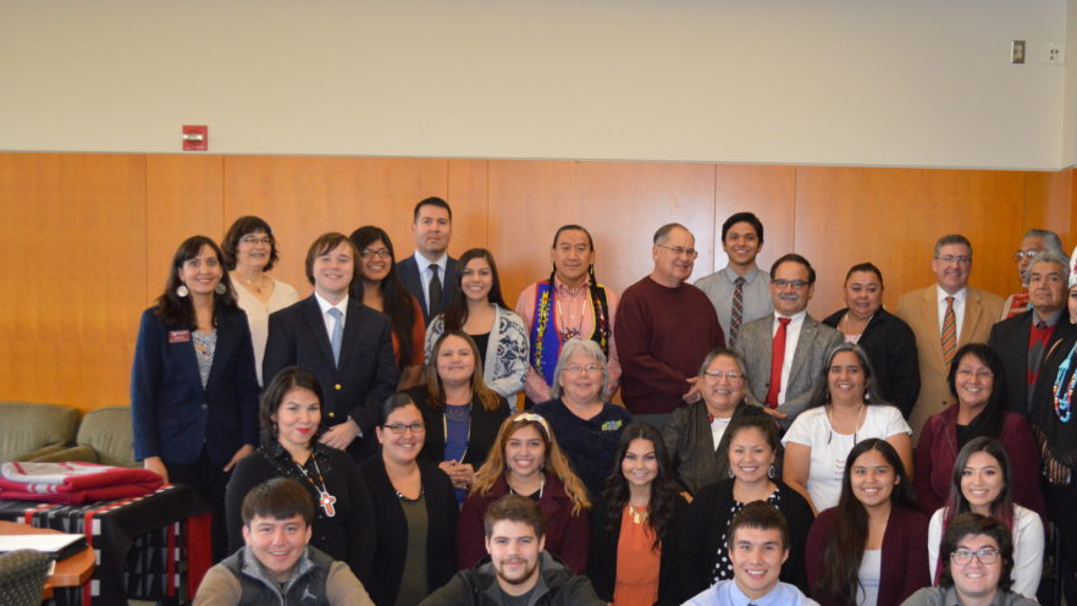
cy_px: 414
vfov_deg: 21.7
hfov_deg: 37.6
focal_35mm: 55
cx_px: 669
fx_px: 1571
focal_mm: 26
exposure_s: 1/60
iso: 1400
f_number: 4.2
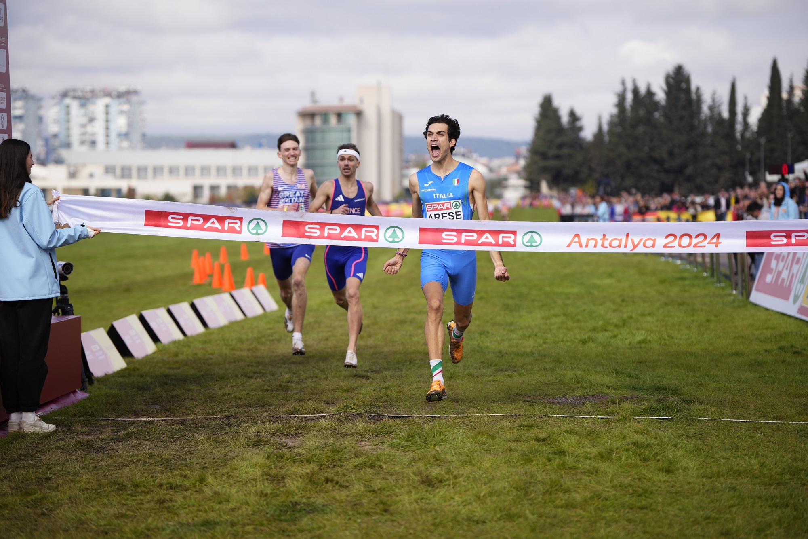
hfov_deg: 17.3
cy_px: 270
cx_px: 404
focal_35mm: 118
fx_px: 2648
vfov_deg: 11.6
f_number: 2.8
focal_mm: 118
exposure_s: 1/2500
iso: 200
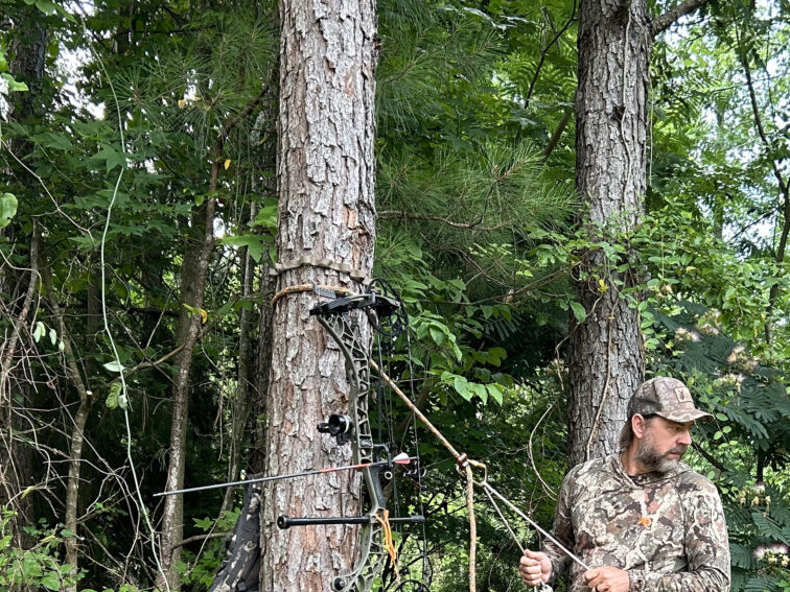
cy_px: 581
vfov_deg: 25.4
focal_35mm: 55
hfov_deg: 34.9
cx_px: 425
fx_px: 1255
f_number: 1.5
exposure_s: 1/87
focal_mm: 5.7
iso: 125
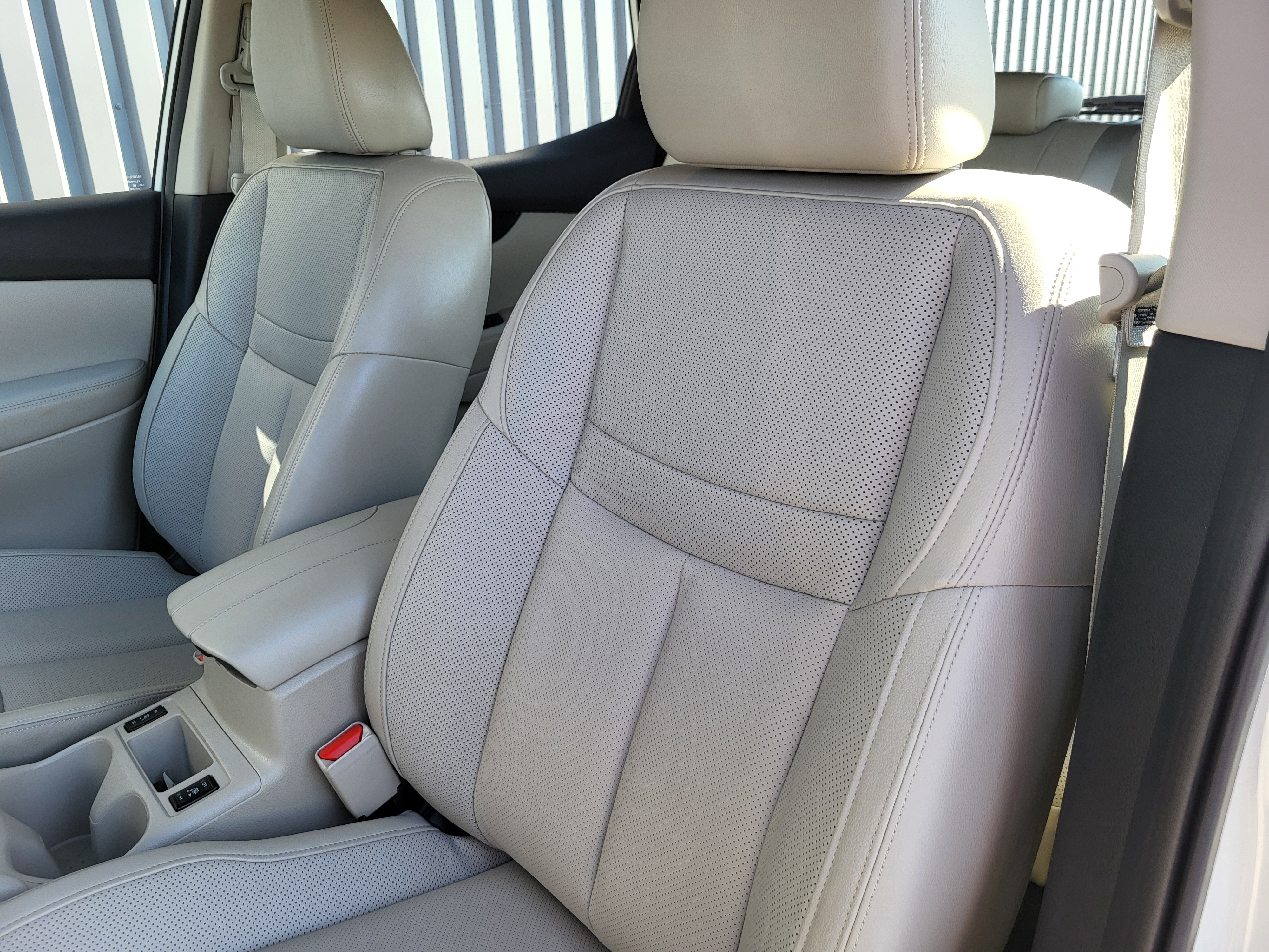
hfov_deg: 67.3
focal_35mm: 26
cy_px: 476
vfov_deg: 53.1
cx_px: 634
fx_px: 953
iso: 40
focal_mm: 5.4
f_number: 1.8
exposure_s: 1/245
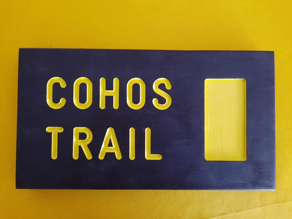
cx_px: 146
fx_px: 211
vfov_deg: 54.9
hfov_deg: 69.4
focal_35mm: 25
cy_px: 110
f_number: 2
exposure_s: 1/24
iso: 640
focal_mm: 4.6
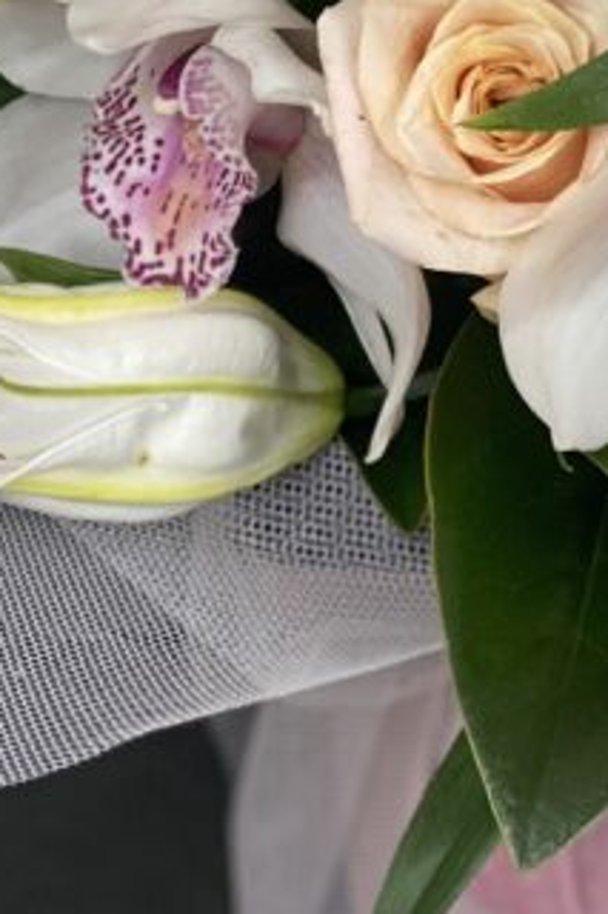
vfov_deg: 11.6
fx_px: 4387
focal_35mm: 173
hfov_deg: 7.8
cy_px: -297
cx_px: 805
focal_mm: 6
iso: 160
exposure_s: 1/100
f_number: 2
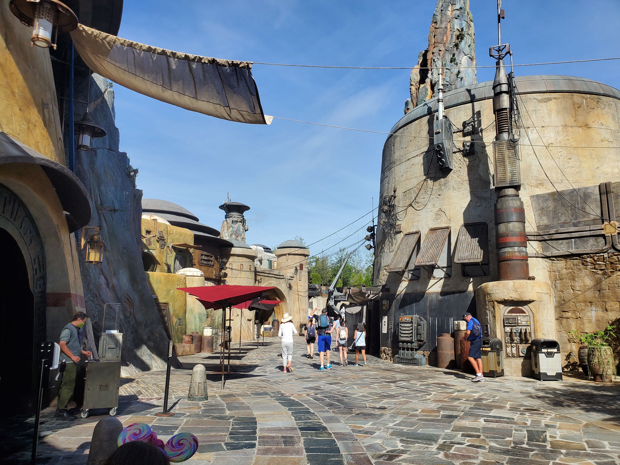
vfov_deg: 53.1
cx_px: 310
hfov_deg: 67.3
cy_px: 232
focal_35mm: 26
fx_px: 466
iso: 50
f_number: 2.4
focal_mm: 4.3
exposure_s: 1/1601
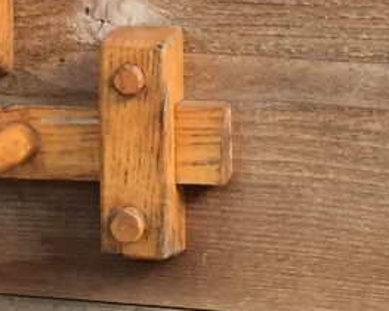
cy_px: -55
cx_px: 65
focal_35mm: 138
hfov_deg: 13.9
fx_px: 1588
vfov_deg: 11.0
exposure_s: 1/30
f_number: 2.2
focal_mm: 4.15
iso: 64
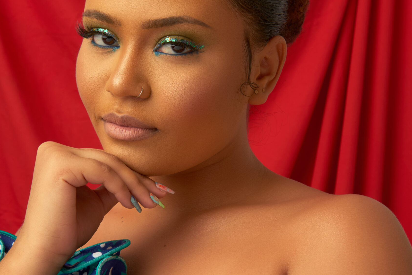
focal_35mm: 80
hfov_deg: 25.4
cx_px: 205
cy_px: 169
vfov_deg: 17.0
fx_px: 916
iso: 200
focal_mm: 35
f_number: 8
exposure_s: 1/160
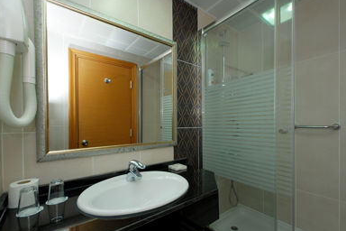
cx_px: 194
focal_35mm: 15
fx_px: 144
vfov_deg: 77.3
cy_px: 118
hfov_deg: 99.9
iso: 100
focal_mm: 8
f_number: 8
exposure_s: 1/8
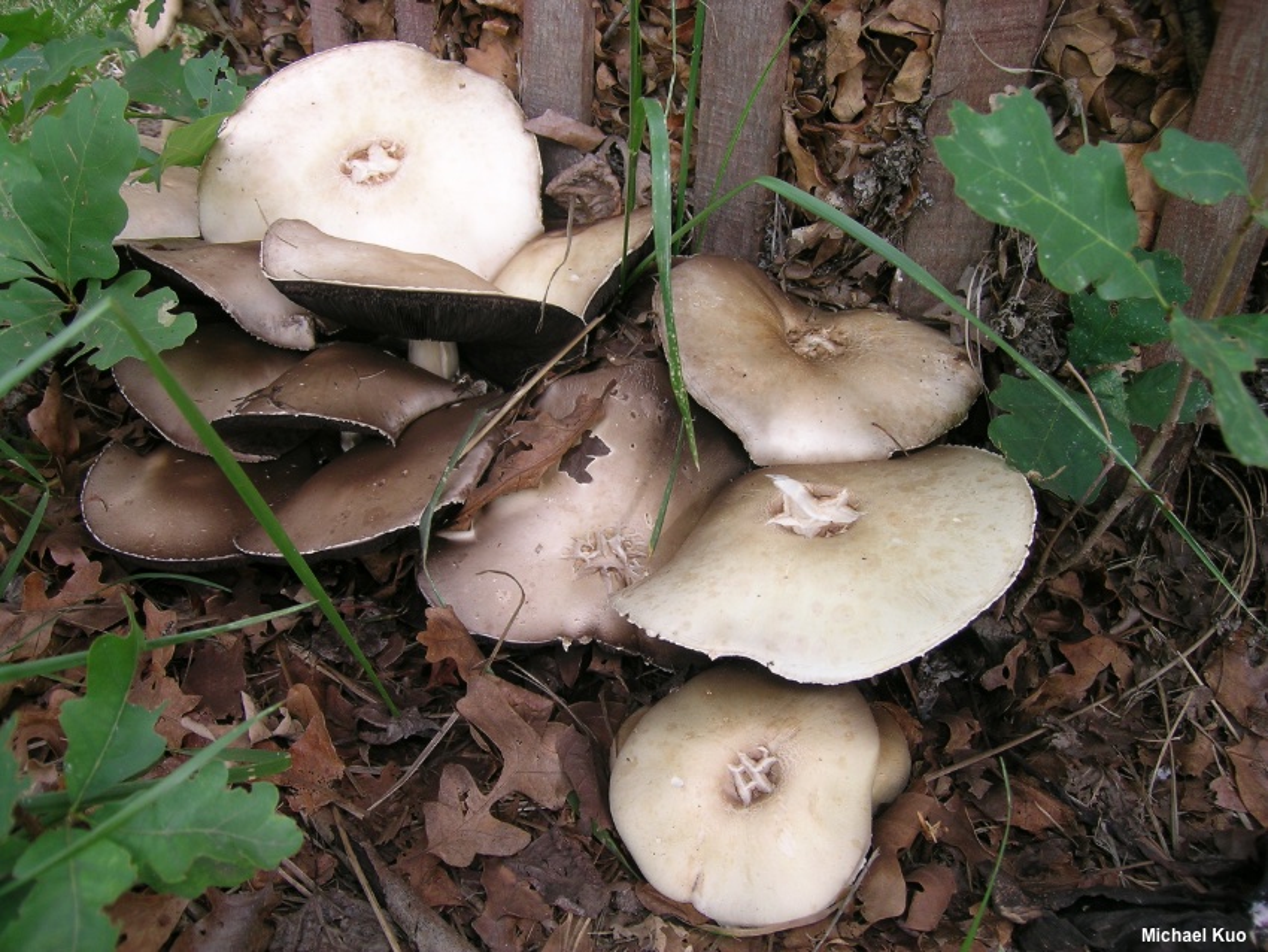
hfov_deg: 63.4
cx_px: 634
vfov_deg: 49.8
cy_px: 476
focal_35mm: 28
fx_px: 1026
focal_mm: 5.8
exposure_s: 1/52.2
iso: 50
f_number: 3.1
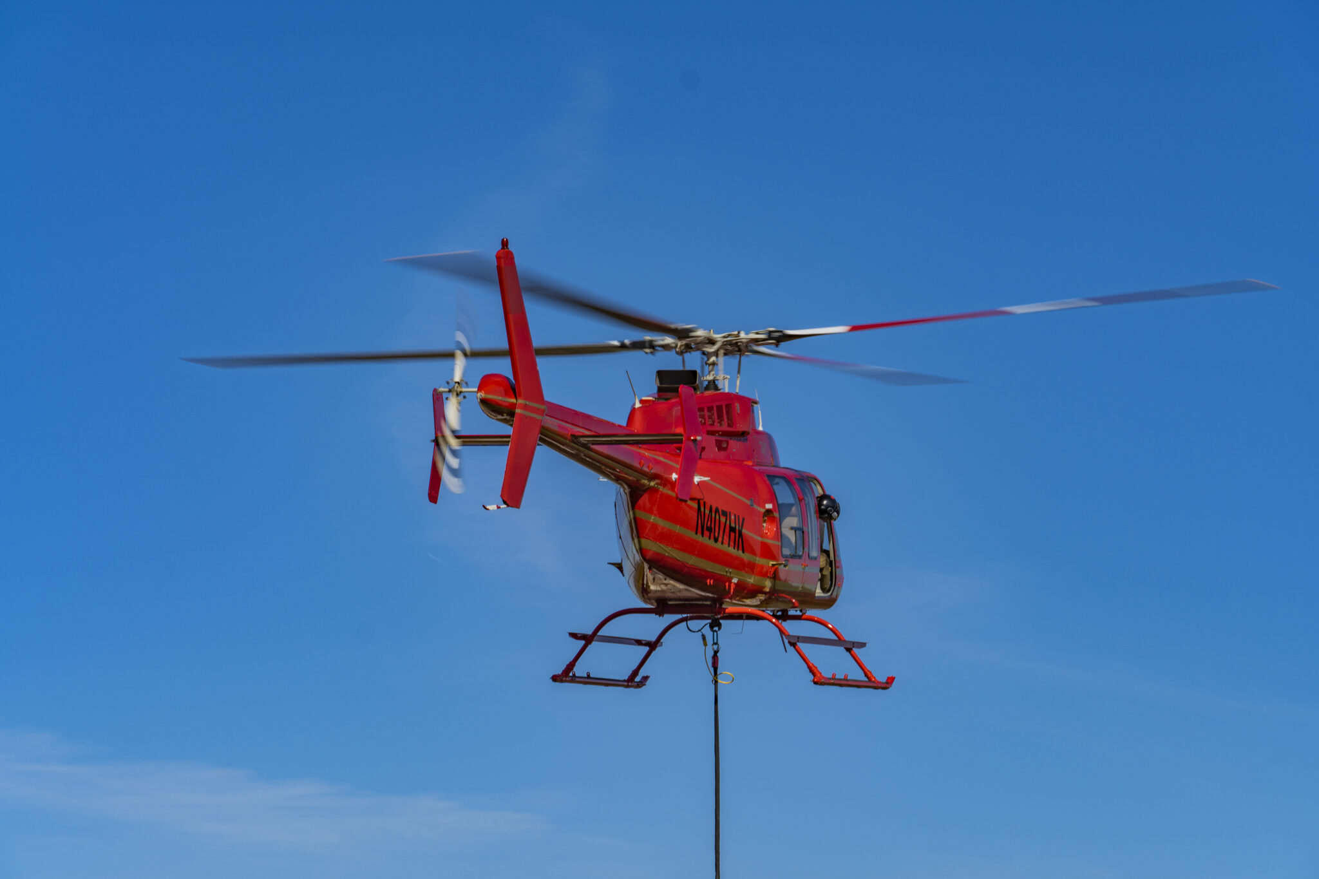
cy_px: 440
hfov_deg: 15.0
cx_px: 660
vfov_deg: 10.0
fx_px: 5000
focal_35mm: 136
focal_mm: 91
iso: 100
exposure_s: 1/250
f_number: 10
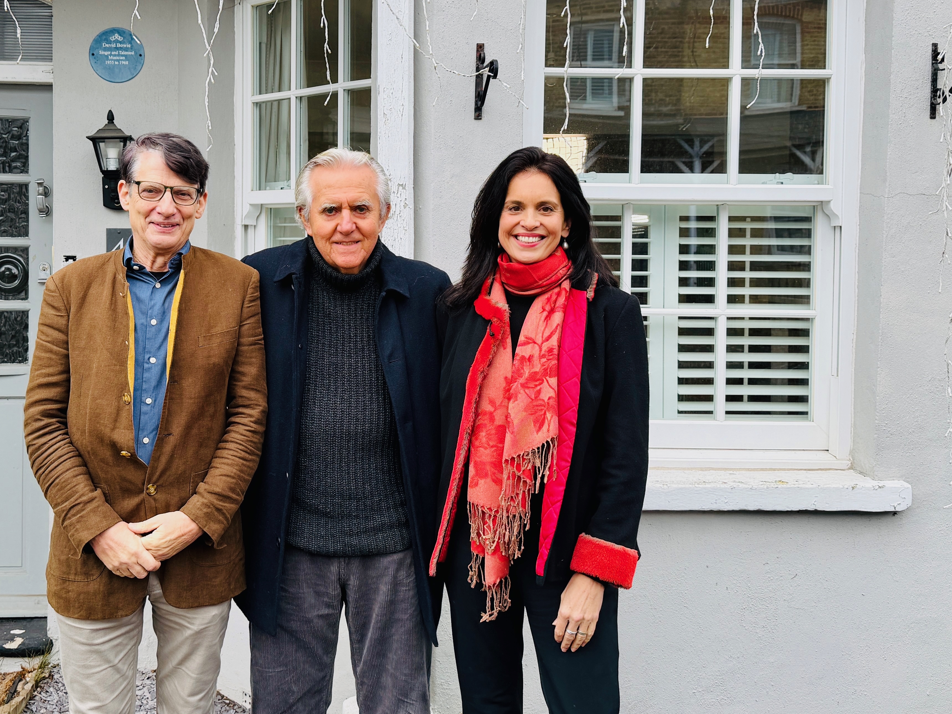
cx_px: 339
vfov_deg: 35.7
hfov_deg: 46.3
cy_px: 264
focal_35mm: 40
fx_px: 1100
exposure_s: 1/288
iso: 64
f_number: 1.78
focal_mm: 6.76
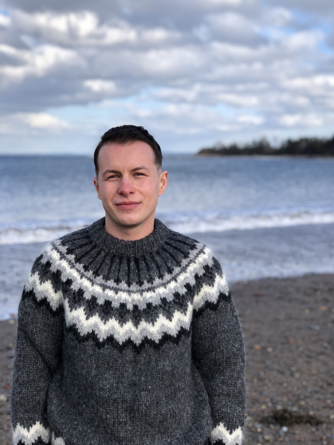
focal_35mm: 57
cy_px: 222
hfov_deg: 25.7
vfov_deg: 33.8
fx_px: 733
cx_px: 167
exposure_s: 1/333
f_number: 2.8
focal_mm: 6.6
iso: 20
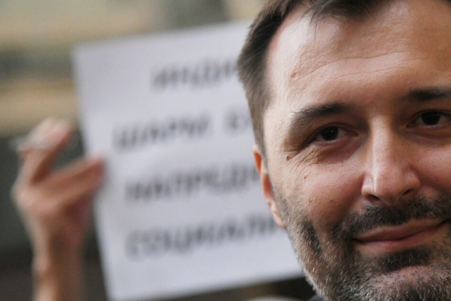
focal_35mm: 196
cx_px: 287
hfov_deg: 10.5
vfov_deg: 7.0
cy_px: 122
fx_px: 2456
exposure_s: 1/100
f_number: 4
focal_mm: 120
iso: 5000
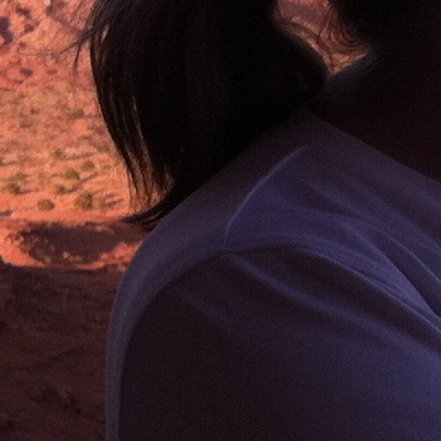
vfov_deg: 8.8
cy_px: 212
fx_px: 2868
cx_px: 932
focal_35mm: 199
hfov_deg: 8.3
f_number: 2.8
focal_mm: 3.85
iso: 80
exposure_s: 1/357
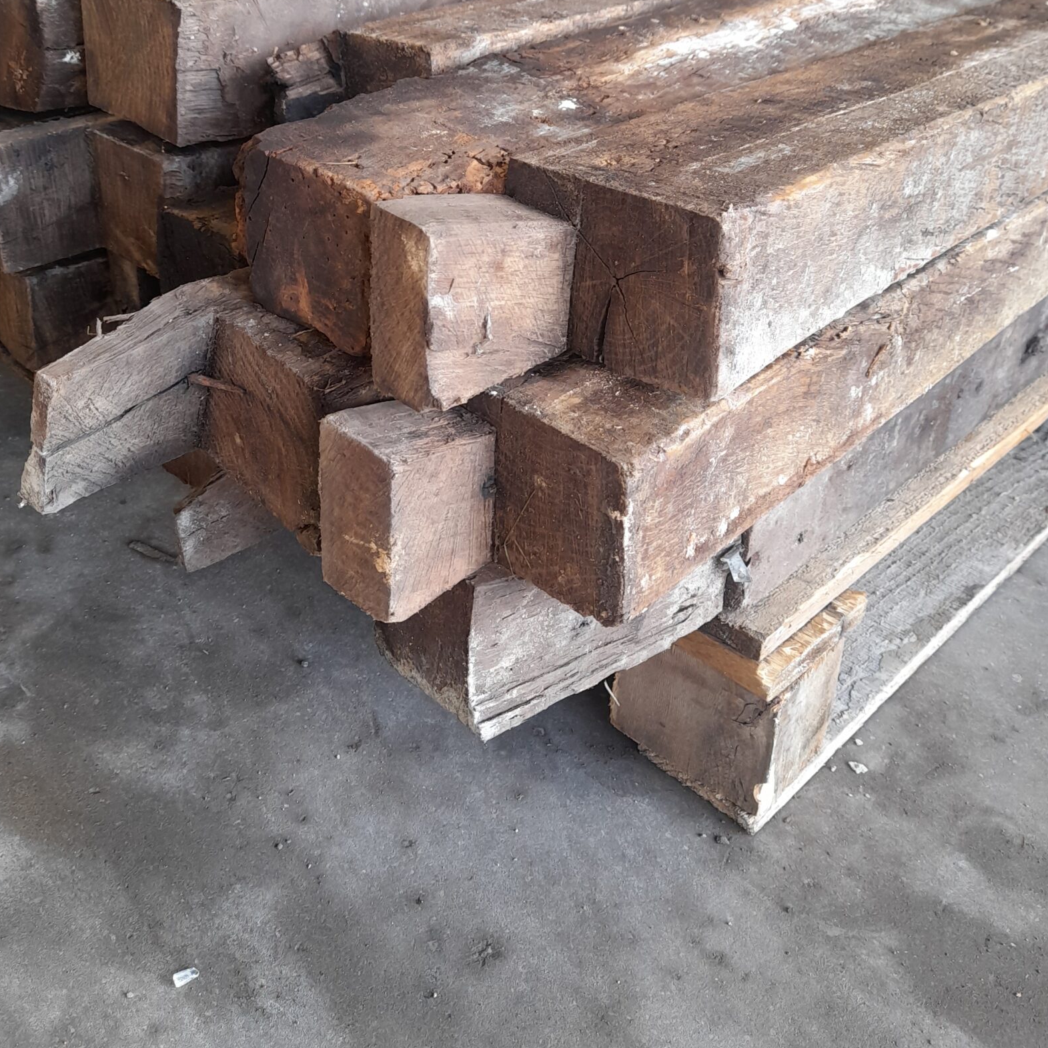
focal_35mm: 36
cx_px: 473
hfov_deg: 46.0
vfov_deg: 44.7
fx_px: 1233
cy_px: 282
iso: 40
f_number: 2
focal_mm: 4.6
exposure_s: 1/50
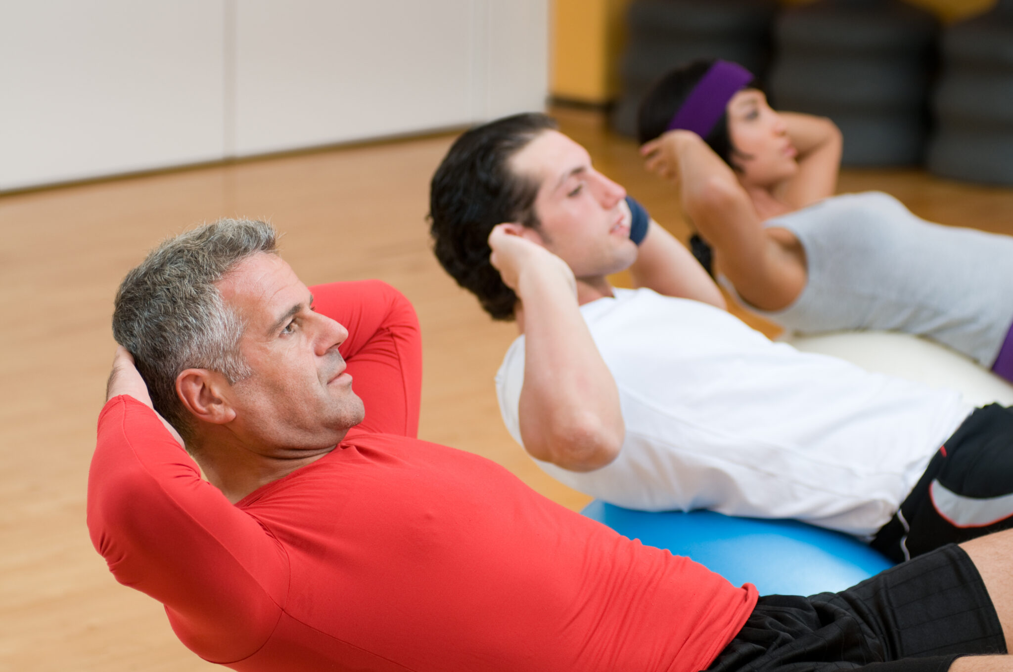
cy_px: 336
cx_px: 506
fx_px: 3372
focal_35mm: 120
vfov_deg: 11.4
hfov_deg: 17.1
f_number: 3.2
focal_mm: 80
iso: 200
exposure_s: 1/200
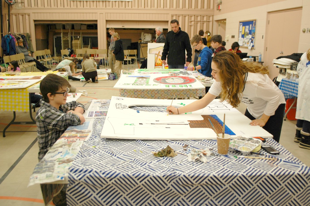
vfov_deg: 39.9
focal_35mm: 33
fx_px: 284
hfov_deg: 57.3
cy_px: 103
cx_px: 155
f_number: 4
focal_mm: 22
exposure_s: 1/40
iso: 400
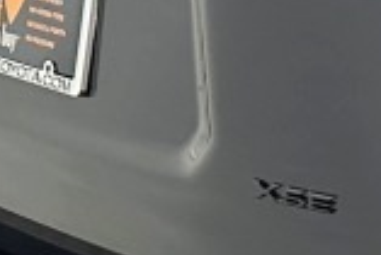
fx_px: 1727
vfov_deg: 8.4
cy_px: 61
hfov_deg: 11.4
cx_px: 757
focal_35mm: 163
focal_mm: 6.86
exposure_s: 1/60
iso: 640
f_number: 1.78
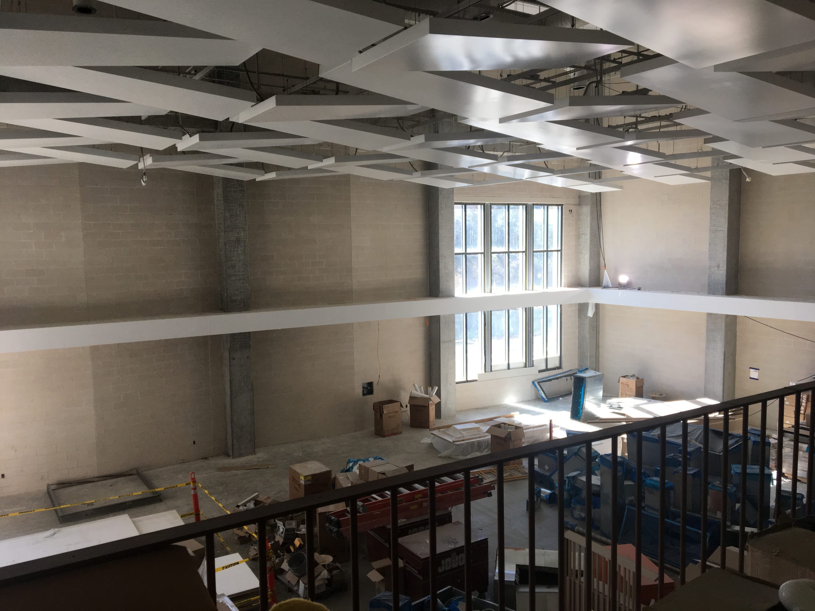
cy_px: 306
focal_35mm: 29
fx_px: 683
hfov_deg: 61.7
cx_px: 408
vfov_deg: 48.2
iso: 40
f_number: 2.2
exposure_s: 1/120
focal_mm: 4.15
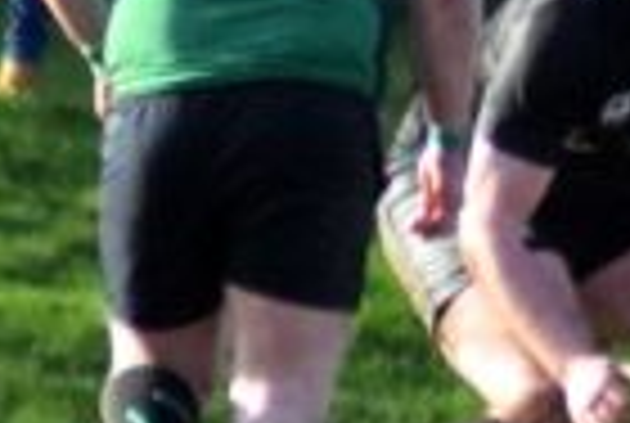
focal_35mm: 2624
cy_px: 250
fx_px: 46018
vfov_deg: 0.5
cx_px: 1076
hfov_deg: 0.8
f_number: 5
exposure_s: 1/1000
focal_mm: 240
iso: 800
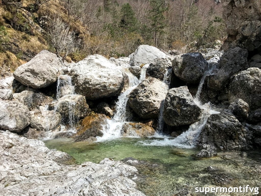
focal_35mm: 28
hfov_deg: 63.4
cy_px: 98
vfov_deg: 49.7
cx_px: 130
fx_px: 211
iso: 20
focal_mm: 3.99
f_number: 1.8
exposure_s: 1/2591
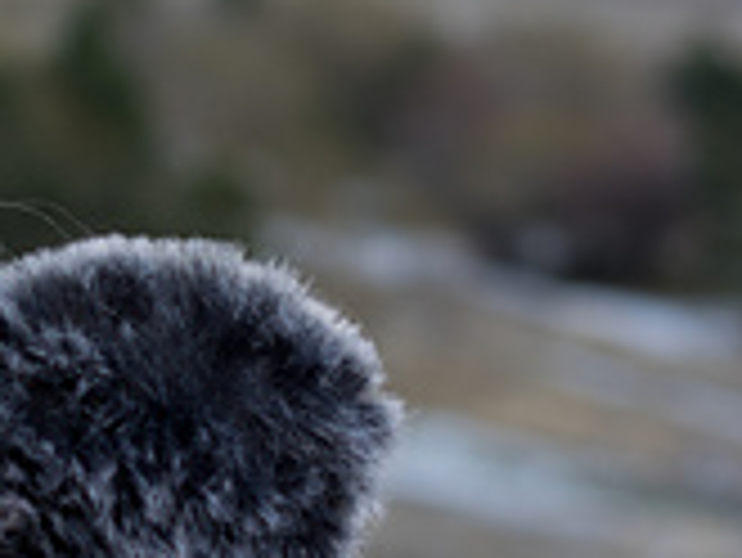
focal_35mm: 218
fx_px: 4676
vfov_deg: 6.8
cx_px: -63
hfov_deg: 9.0
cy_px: 16
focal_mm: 50
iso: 100
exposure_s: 1/100
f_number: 3.2
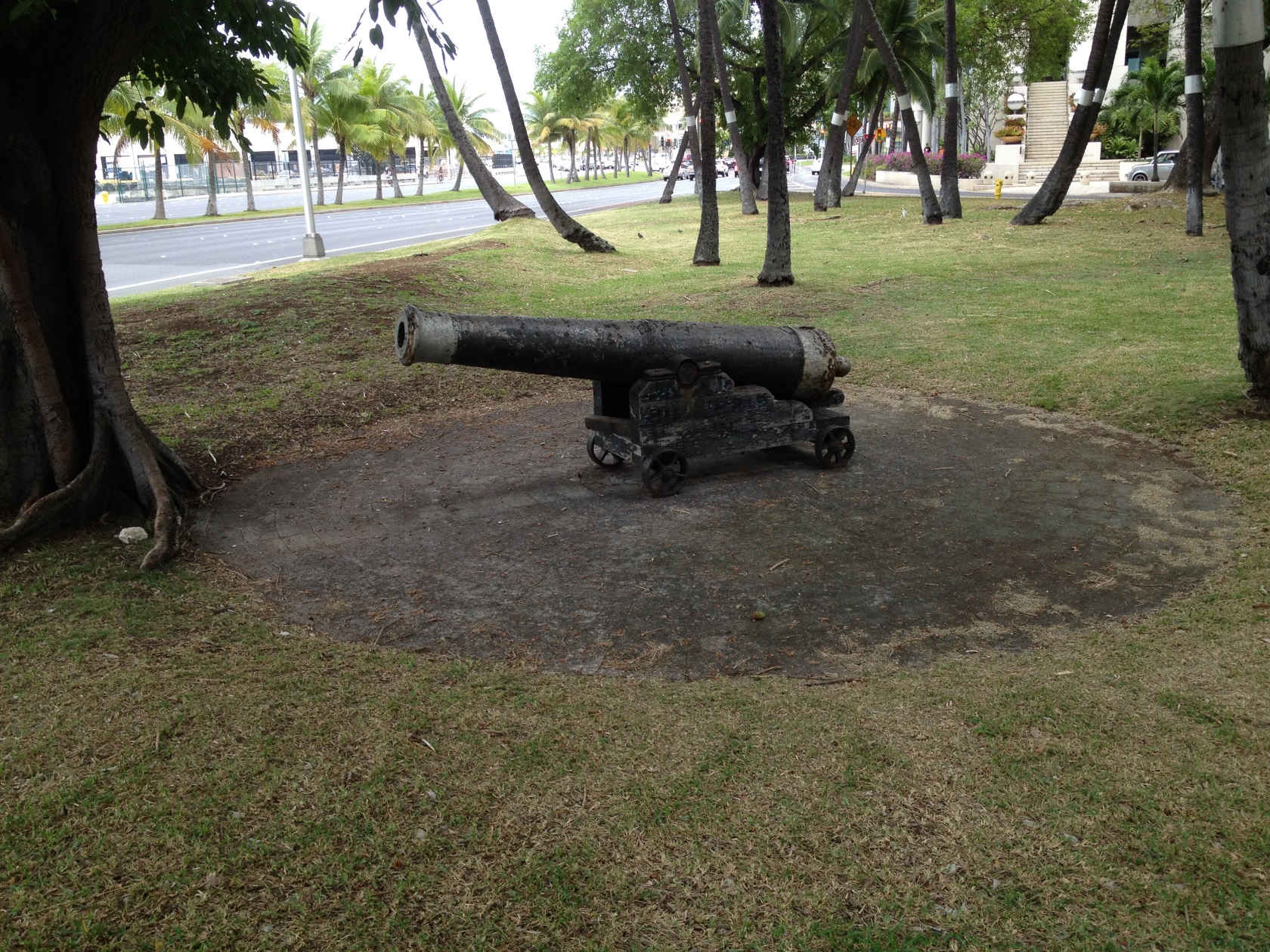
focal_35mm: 35
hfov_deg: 52.6
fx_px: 1284
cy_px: 476
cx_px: 635
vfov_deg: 40.7
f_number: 2.4
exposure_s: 1/120
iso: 80
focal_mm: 4.28
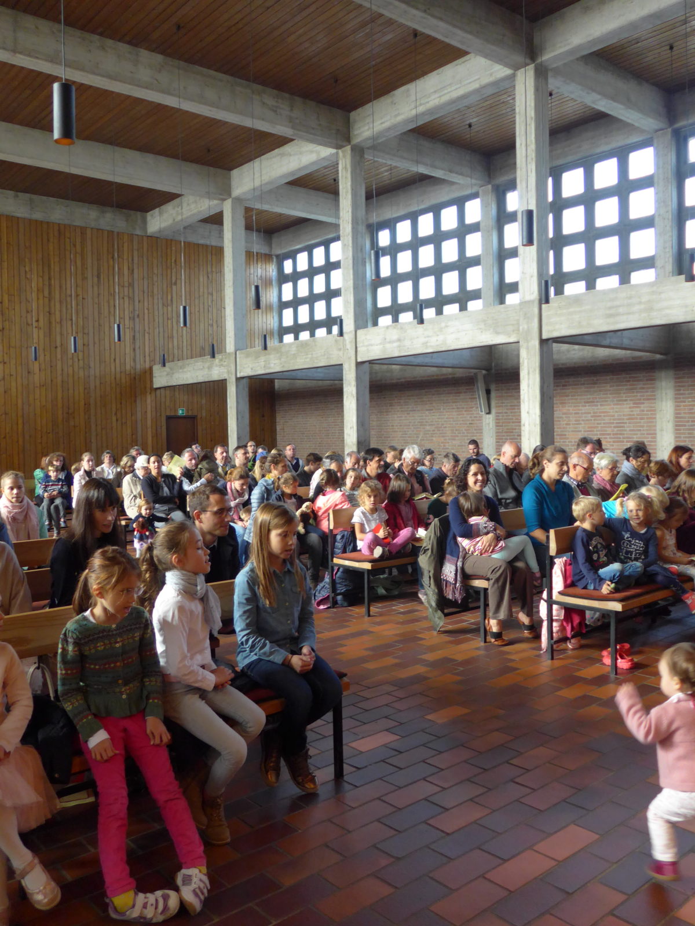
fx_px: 776
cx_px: 348
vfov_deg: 61.7
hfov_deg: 48.2
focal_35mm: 29
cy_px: 463
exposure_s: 1/60
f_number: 2
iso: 400
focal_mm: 6
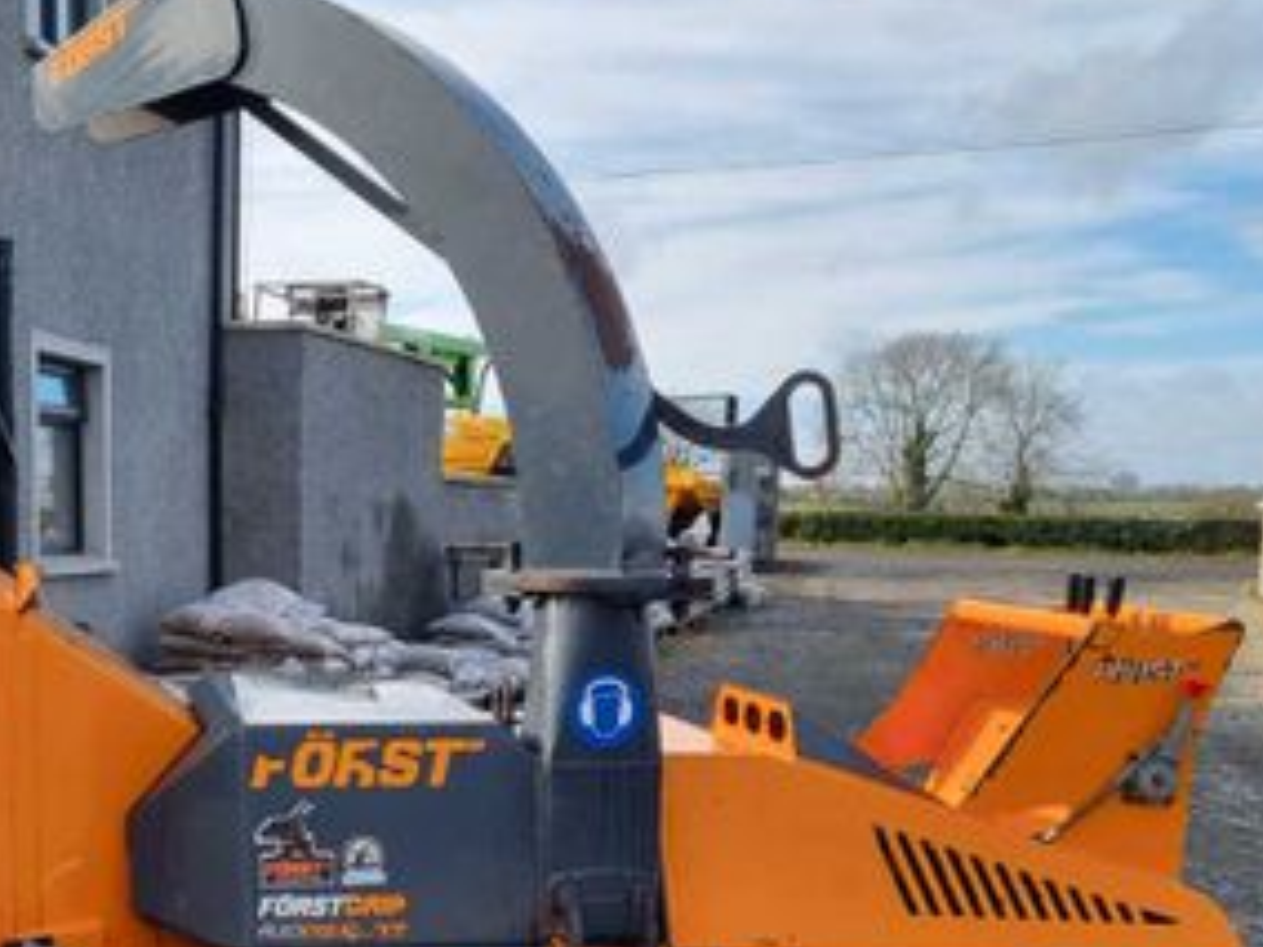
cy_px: 867
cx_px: 285
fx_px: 2007
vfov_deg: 25.7
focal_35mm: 55
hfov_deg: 34.1
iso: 50
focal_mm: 5.4
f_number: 1.8
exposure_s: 1/1128
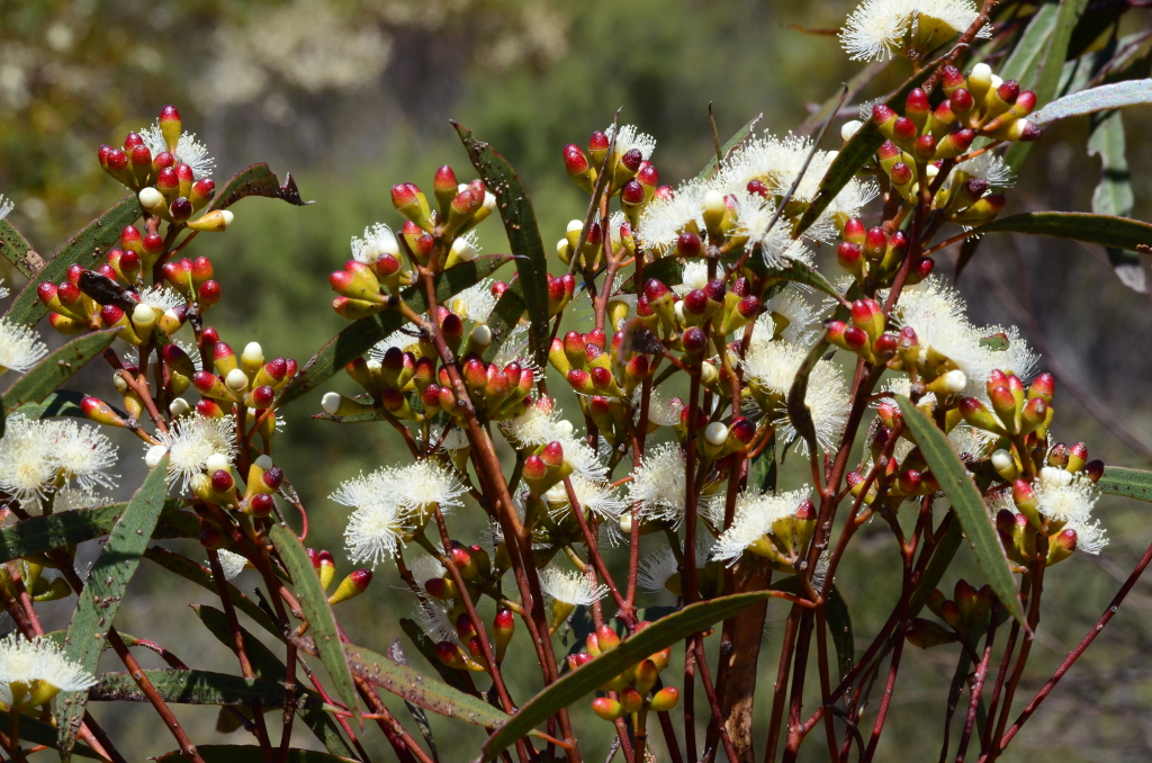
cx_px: 576
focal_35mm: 105
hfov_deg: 19.5
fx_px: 3353
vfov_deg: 13.0
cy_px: 382
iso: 400
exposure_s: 1/200
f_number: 18
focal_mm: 70
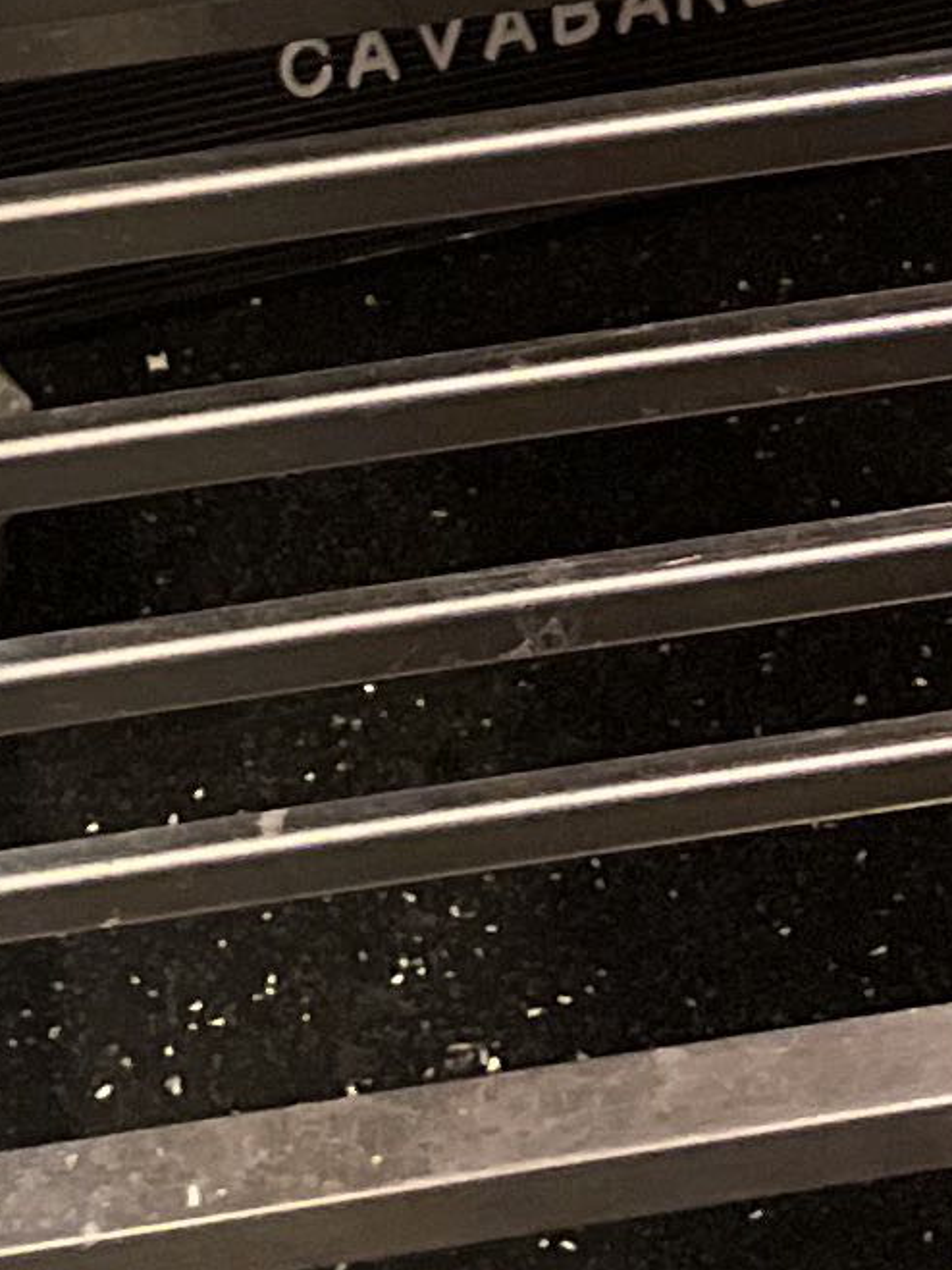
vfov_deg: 10.6
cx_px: 341
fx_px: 5832
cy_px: -1781
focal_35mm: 159
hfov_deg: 9.3
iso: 400
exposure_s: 1/33
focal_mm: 5.1
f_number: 1.6
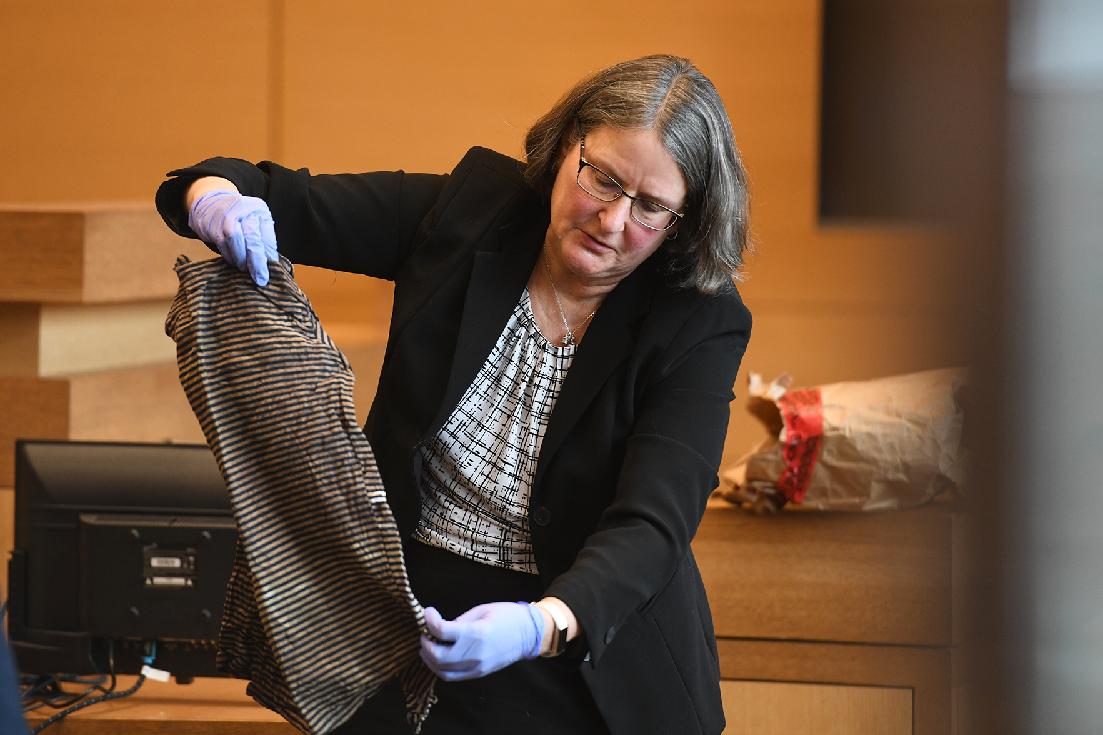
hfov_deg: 10.1
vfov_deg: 6.7
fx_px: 6249
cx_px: 549
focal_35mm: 204
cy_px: 371
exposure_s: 1/160
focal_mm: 200
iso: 1600
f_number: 4
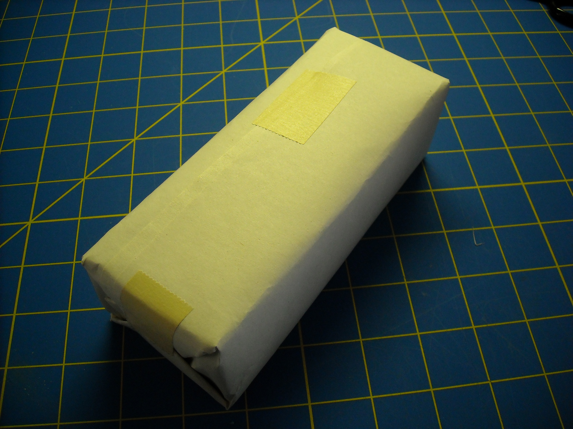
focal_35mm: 35
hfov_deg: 52.6
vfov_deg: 40.7
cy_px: 214
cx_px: 286
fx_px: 579
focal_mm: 5.7
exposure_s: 1/60
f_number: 2.8
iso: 227
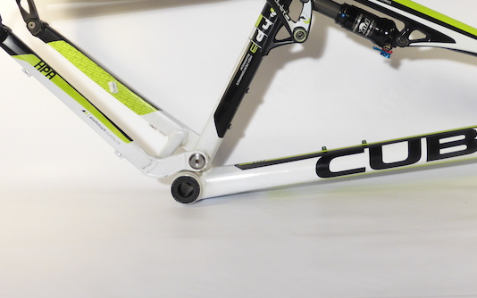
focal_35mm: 54
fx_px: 702
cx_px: 305
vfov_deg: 23.5
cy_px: 49
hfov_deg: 37.2
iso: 160
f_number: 3.7
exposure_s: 1/60
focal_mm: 6.1
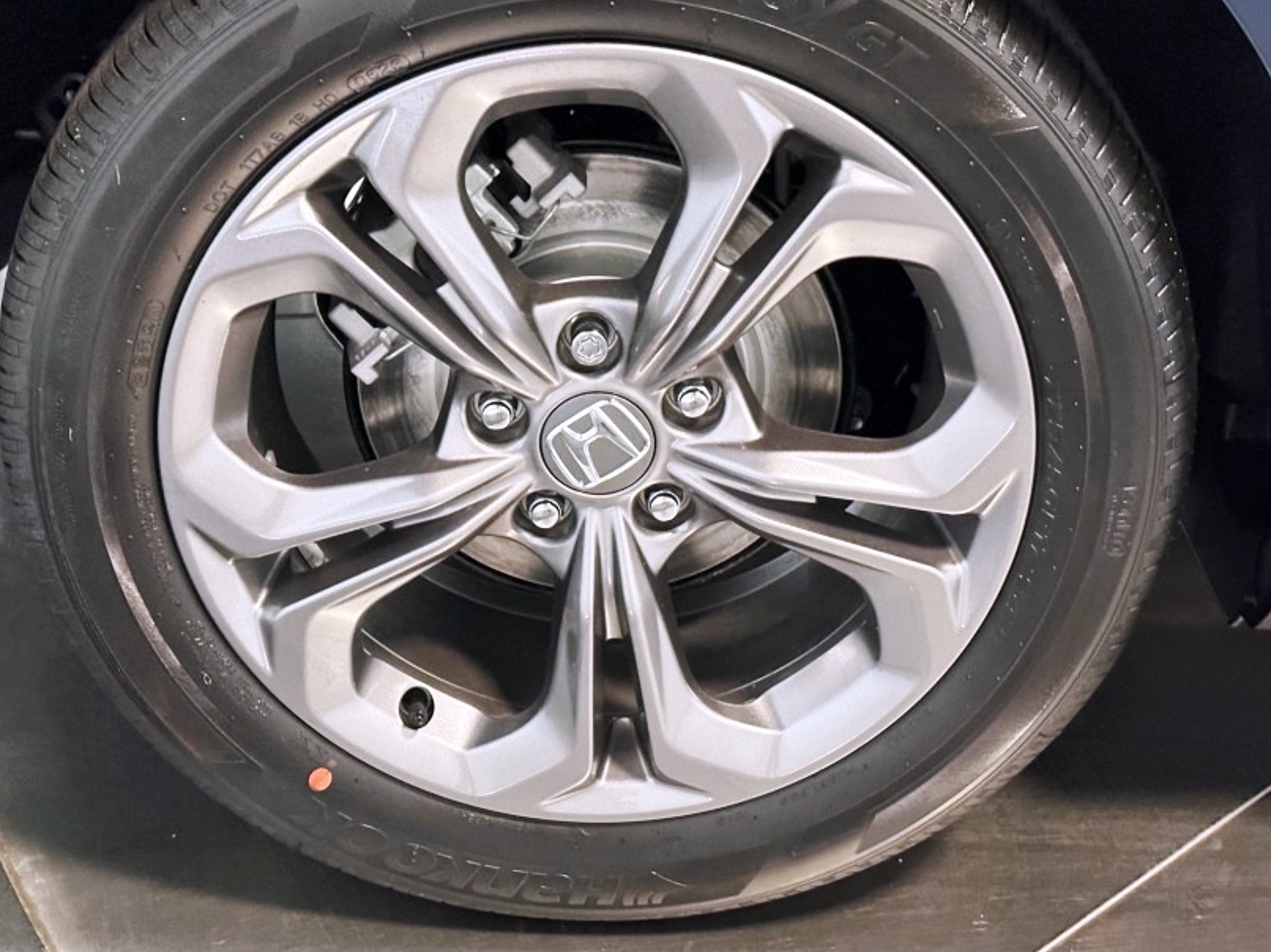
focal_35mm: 61
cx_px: 610
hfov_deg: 31.7
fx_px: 2239
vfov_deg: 24.0
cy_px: 424
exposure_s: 1/30
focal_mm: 6.86
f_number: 1.78
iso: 640
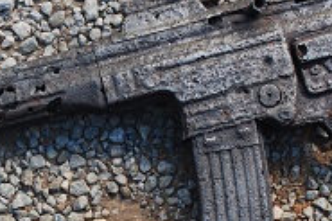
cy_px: 172
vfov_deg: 11.7
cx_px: 56
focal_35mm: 117
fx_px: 1078
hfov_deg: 17.3
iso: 200
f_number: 5
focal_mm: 24
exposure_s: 1/100
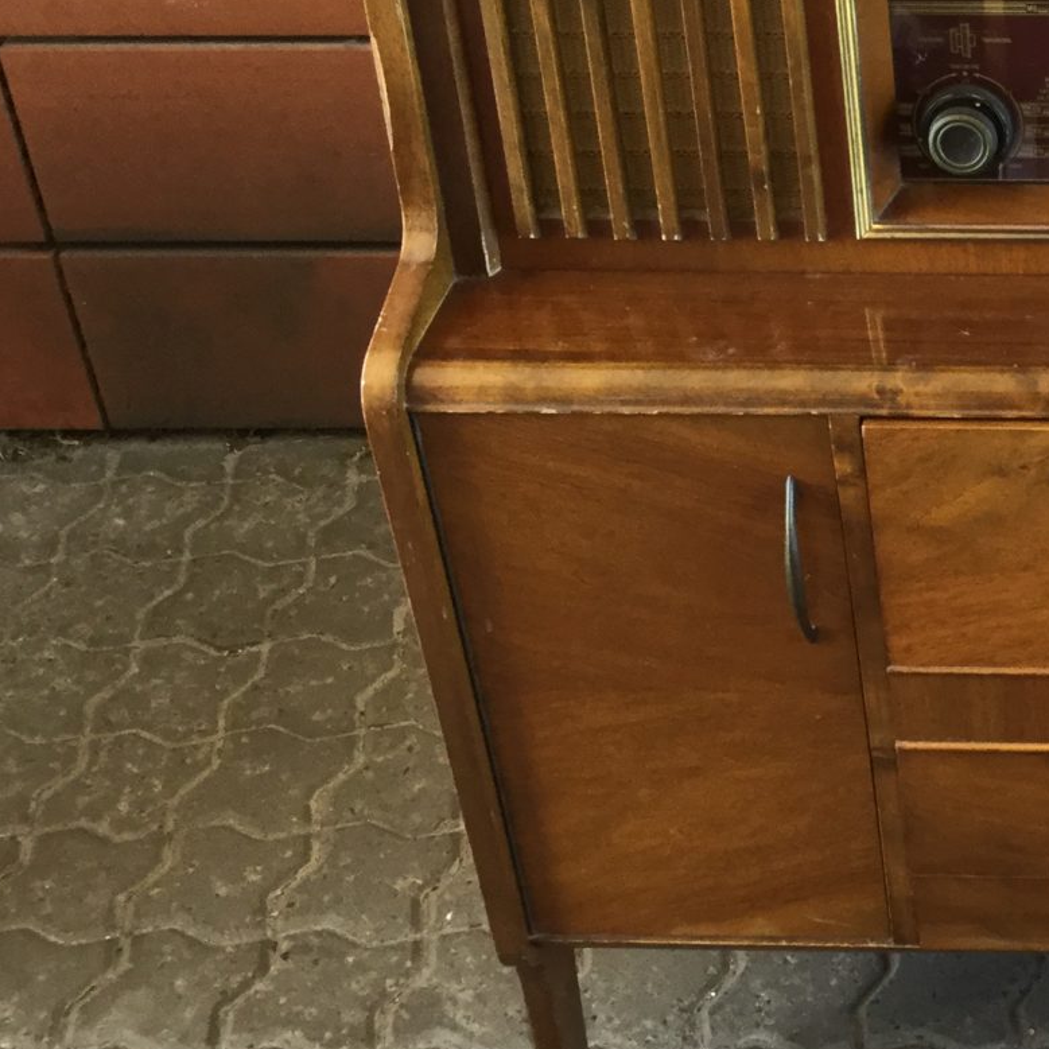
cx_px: 1250
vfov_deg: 23.9
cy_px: 380
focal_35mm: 72
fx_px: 2469
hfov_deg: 22.2
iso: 80
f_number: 2.4
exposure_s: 1/33
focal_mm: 3.3
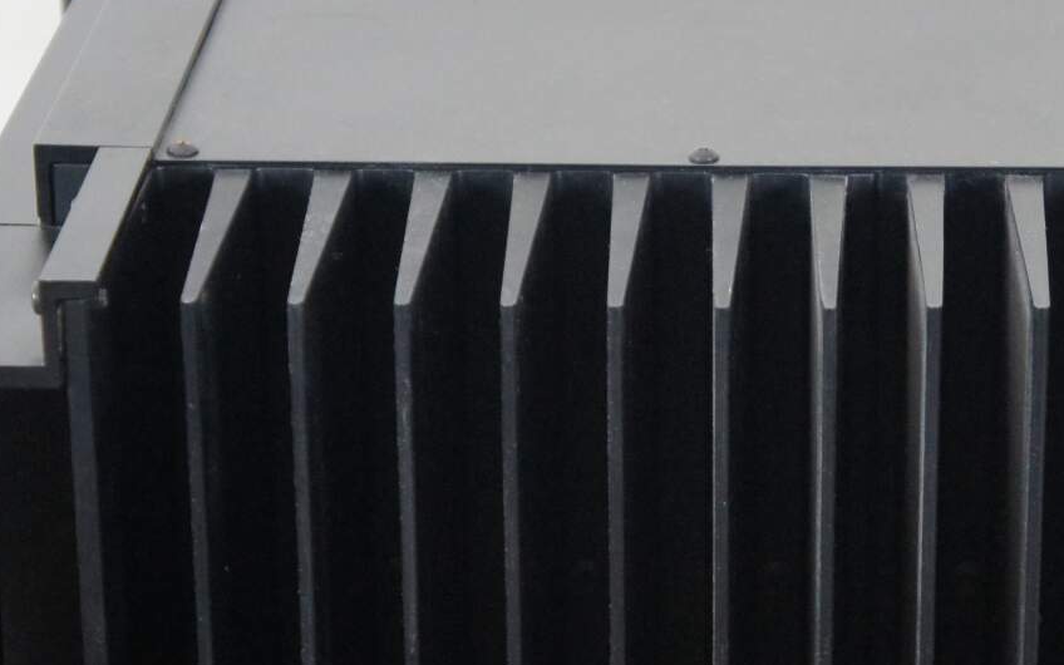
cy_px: 422
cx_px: 784
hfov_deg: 14.5
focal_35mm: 144
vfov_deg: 9.1
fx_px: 4176
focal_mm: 40
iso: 1600
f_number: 4.5
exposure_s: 1/40
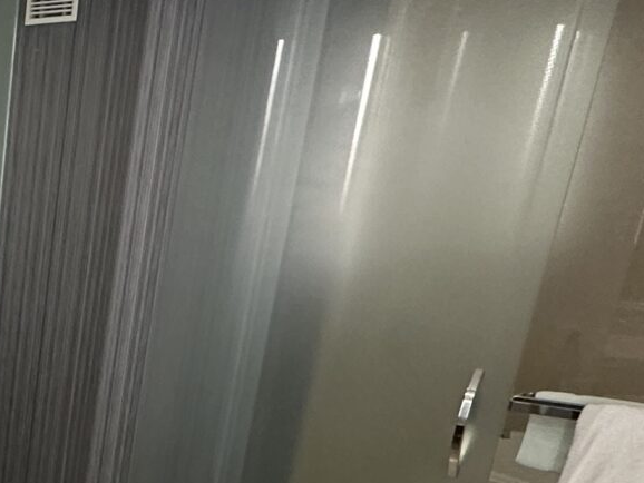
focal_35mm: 62
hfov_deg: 24.1
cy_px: 598
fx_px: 1154
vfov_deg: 21.7
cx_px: -334
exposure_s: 1/120
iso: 250
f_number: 2.2
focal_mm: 2.22
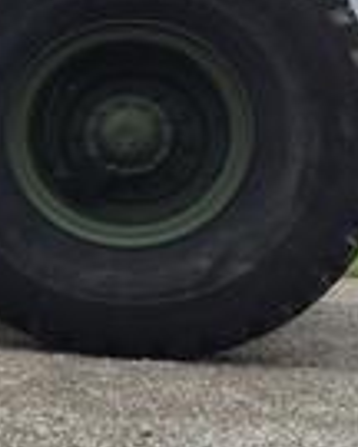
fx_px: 1338
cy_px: 156
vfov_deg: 18.9
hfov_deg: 12.7
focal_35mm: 101
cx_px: -424
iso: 32
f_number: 2.2
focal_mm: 4.15
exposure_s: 1/1163
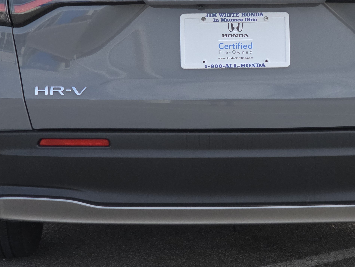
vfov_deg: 10.2
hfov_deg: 13.6
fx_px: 1487
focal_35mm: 145
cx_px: 236
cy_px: 52
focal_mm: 7.9
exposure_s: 1/1073
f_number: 2.4
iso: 50
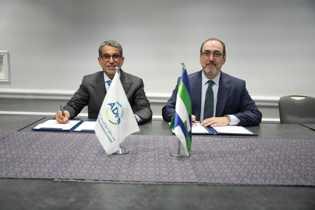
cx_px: 158
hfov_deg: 57.5
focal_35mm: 33
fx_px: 287
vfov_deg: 40.2
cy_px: 105
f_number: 2.8
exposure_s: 1/160
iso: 3200
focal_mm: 32.8
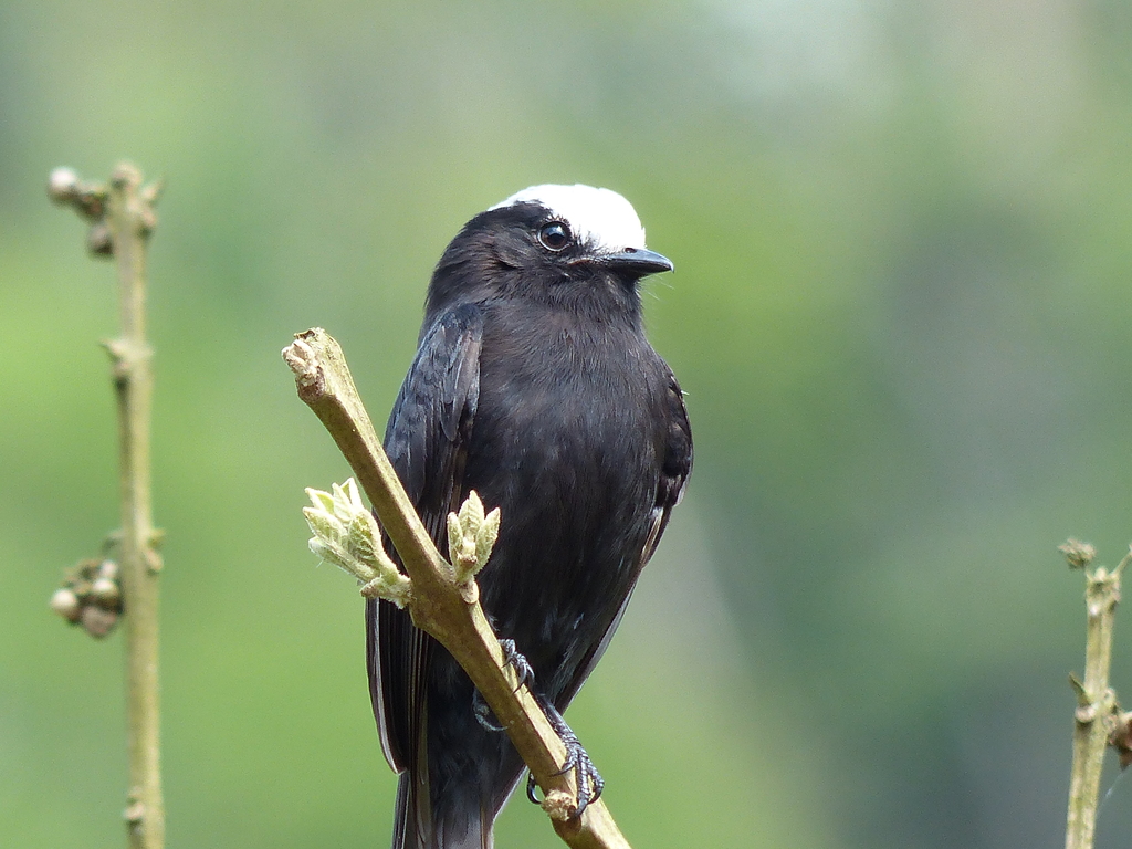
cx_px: 566
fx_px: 39242
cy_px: 424
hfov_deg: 1.7
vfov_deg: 1.2
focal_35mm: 1200
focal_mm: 108
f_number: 4
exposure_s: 1/125
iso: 100
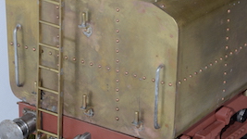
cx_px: 123
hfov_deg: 12.8
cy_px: 58
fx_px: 1100
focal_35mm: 168
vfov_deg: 7.2
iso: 1000
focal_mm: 70
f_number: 13
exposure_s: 1/60
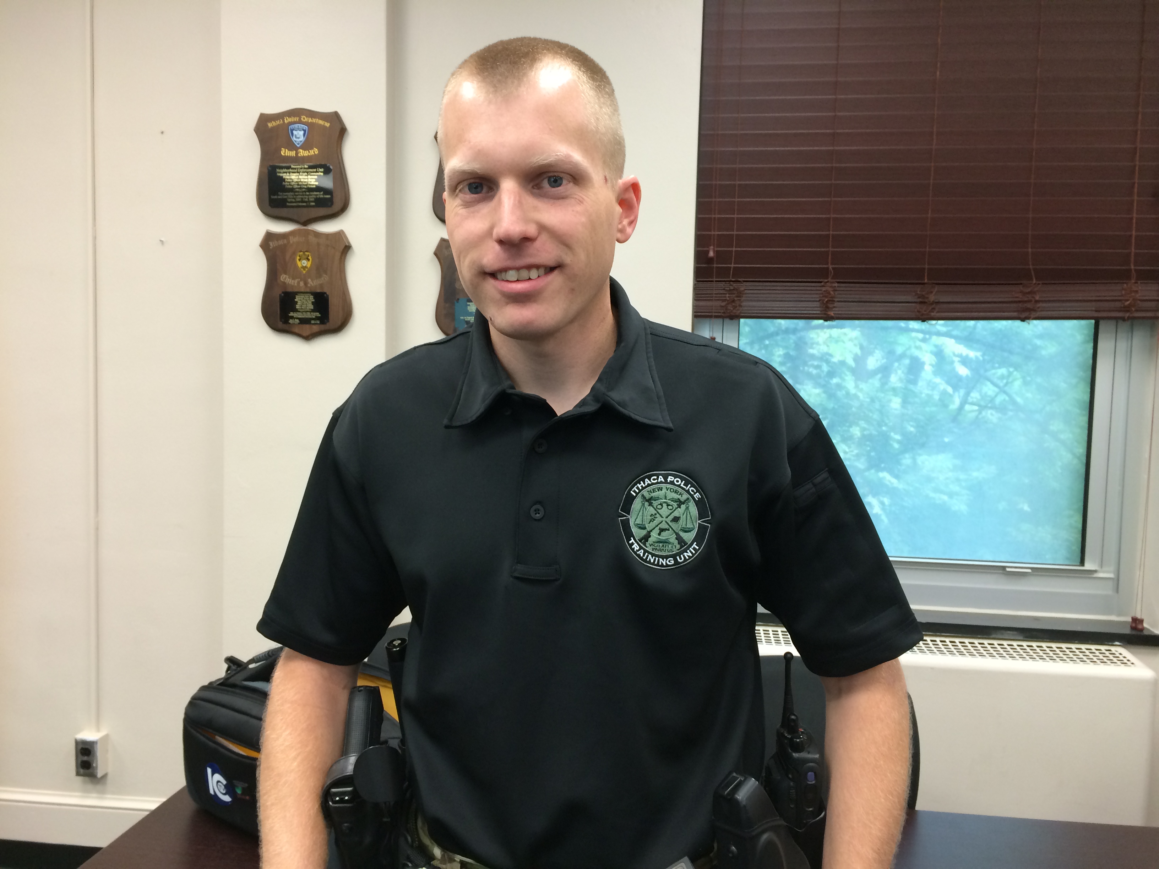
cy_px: 434
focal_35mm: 30
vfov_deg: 46.8
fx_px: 1004
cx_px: 580
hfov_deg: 60.0
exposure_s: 1/30
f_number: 2.2
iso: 100
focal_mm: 4.12
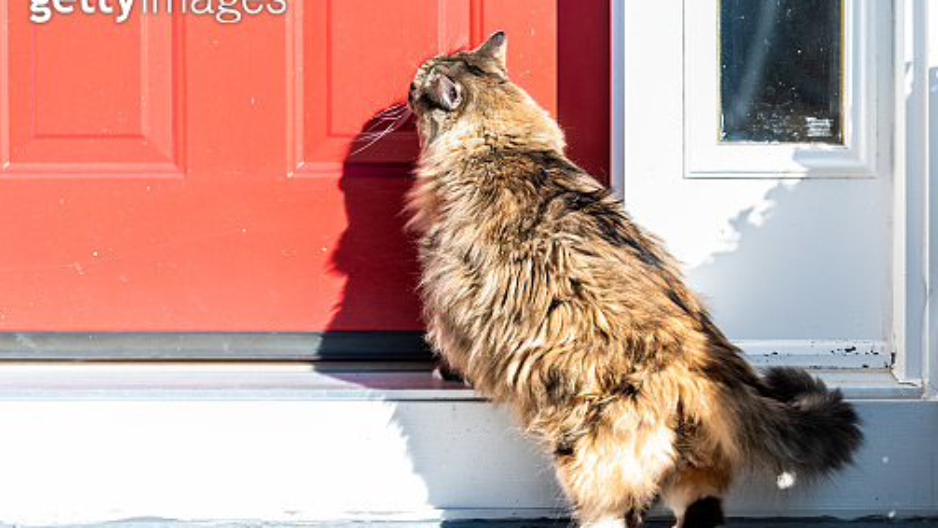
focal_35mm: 91
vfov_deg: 13.3
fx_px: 2263
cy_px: 264
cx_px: 472
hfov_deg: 23.4
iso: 64
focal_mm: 86
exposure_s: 1/500
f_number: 2.8
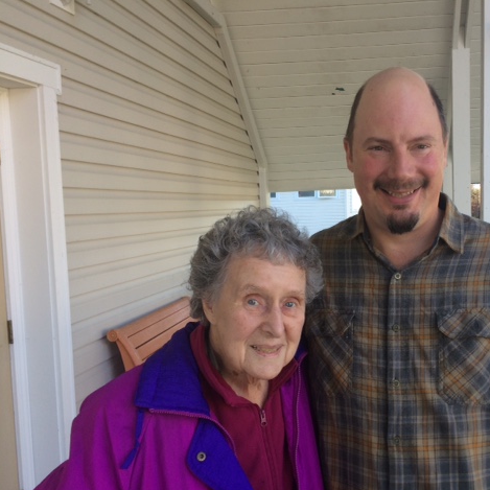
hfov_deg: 46.4
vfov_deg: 47.2
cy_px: 249
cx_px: 332
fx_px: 561
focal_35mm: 35
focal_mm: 4.15
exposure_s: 1/120
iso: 32
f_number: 2.2
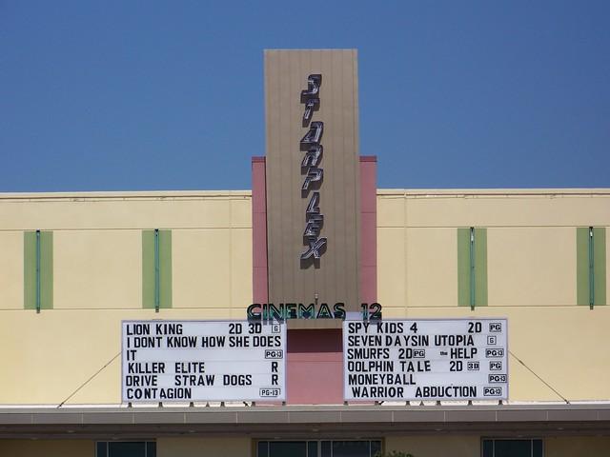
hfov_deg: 8.0
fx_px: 4353
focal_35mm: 247
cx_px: 305
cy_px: 228
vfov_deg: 6.0
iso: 64
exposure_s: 1/800
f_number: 5
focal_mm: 39.8
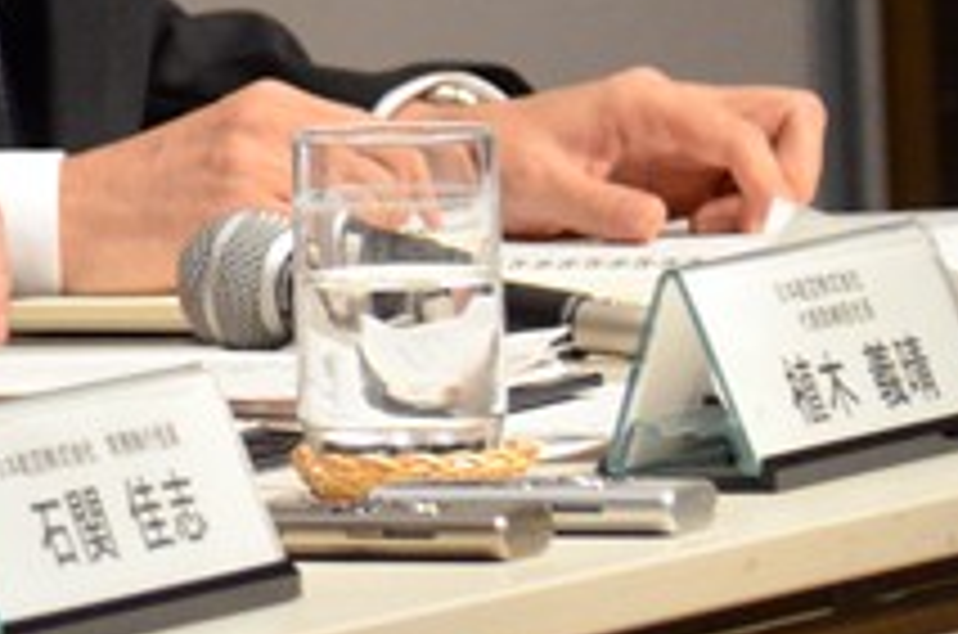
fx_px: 18225
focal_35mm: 686
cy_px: -616
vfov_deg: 2.0
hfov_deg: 3.0
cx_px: -1273
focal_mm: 95
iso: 2000
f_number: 5.6
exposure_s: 1/250
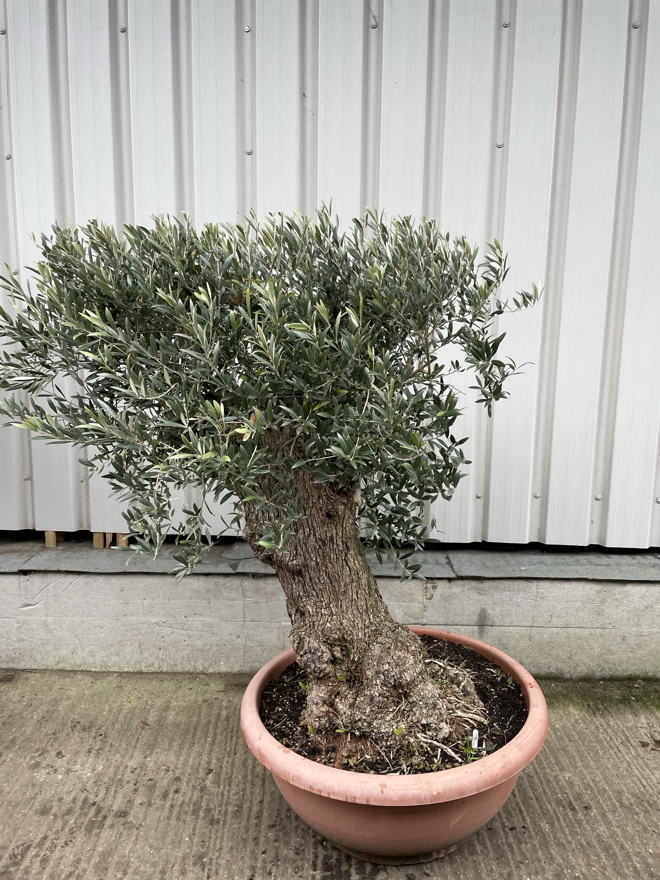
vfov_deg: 67.3
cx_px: 330
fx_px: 661
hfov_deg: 53.1
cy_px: 440
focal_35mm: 26
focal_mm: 4.2
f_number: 1.6
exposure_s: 1/121
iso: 80
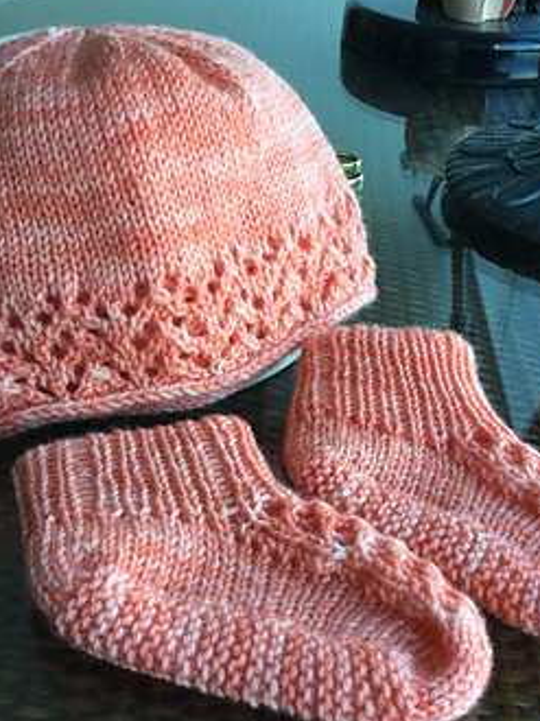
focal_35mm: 47
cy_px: 378
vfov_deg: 40.4
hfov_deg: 30.8
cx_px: 283
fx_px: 979
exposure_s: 1/30
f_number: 2.4
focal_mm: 3.3
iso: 80
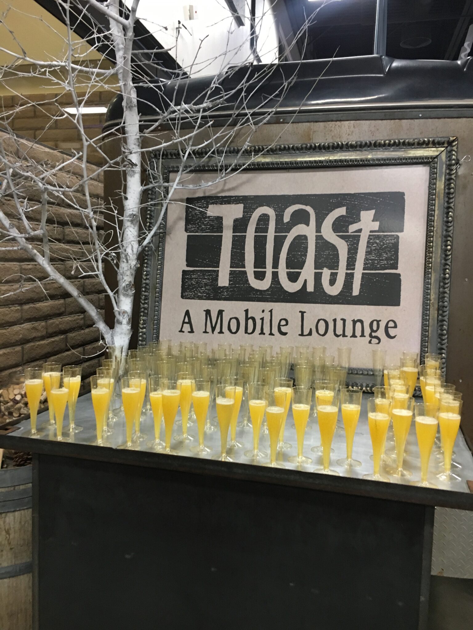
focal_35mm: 29
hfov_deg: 48.2
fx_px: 528
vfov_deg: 61.7
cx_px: 236
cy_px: 315
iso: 125
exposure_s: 1/30
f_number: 2.2
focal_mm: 4.15
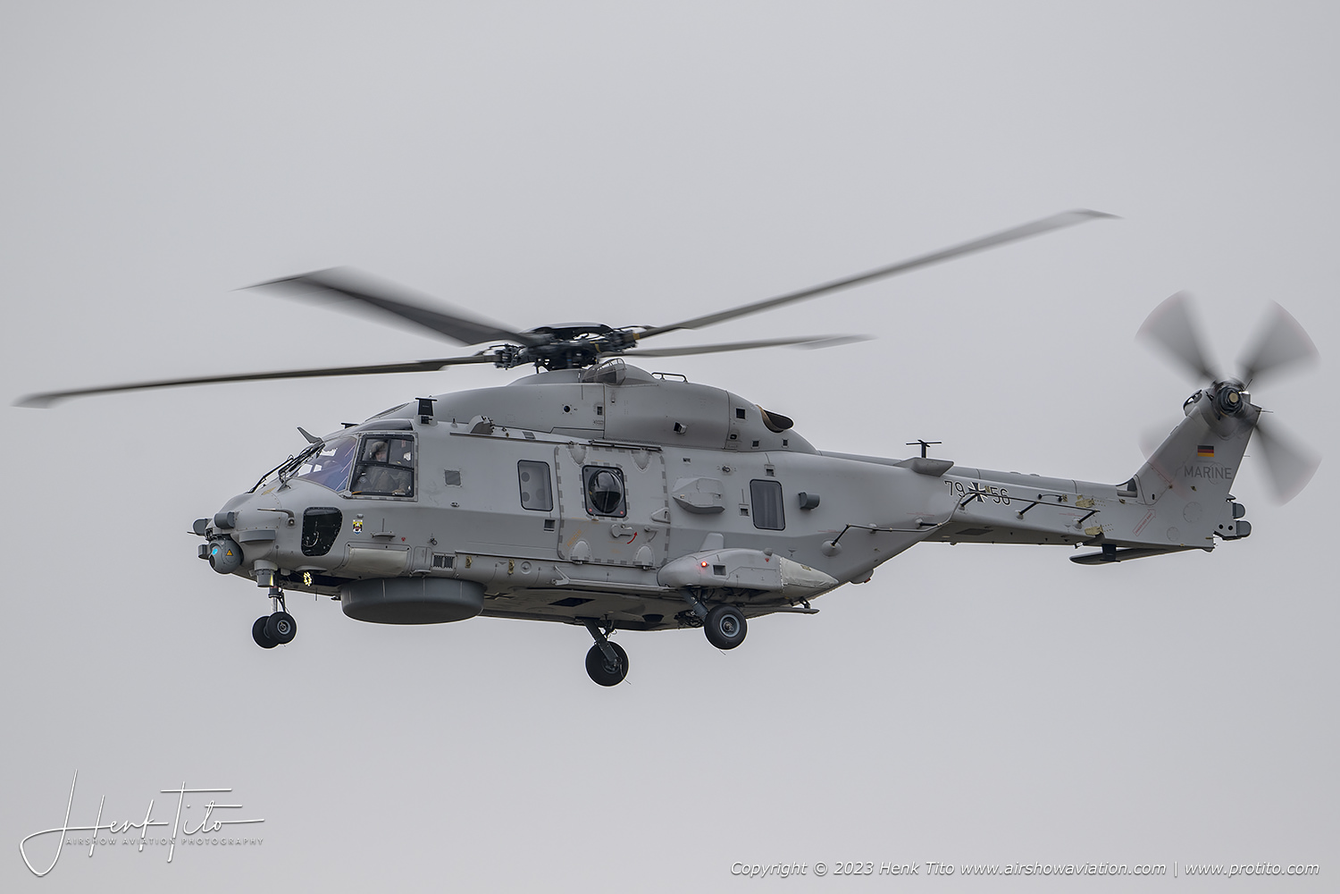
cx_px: 670
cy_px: 447
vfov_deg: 2.3
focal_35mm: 600
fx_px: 22332
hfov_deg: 3.4
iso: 64
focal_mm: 500
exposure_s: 1/200
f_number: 7.1
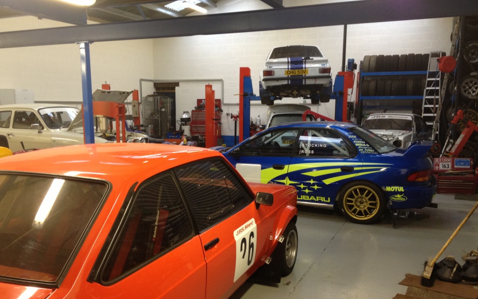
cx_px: 234
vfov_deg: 33.5
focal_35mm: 38
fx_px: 495
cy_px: 181
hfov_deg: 51.5
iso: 125
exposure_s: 1/20
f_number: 2.4
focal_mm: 4.28
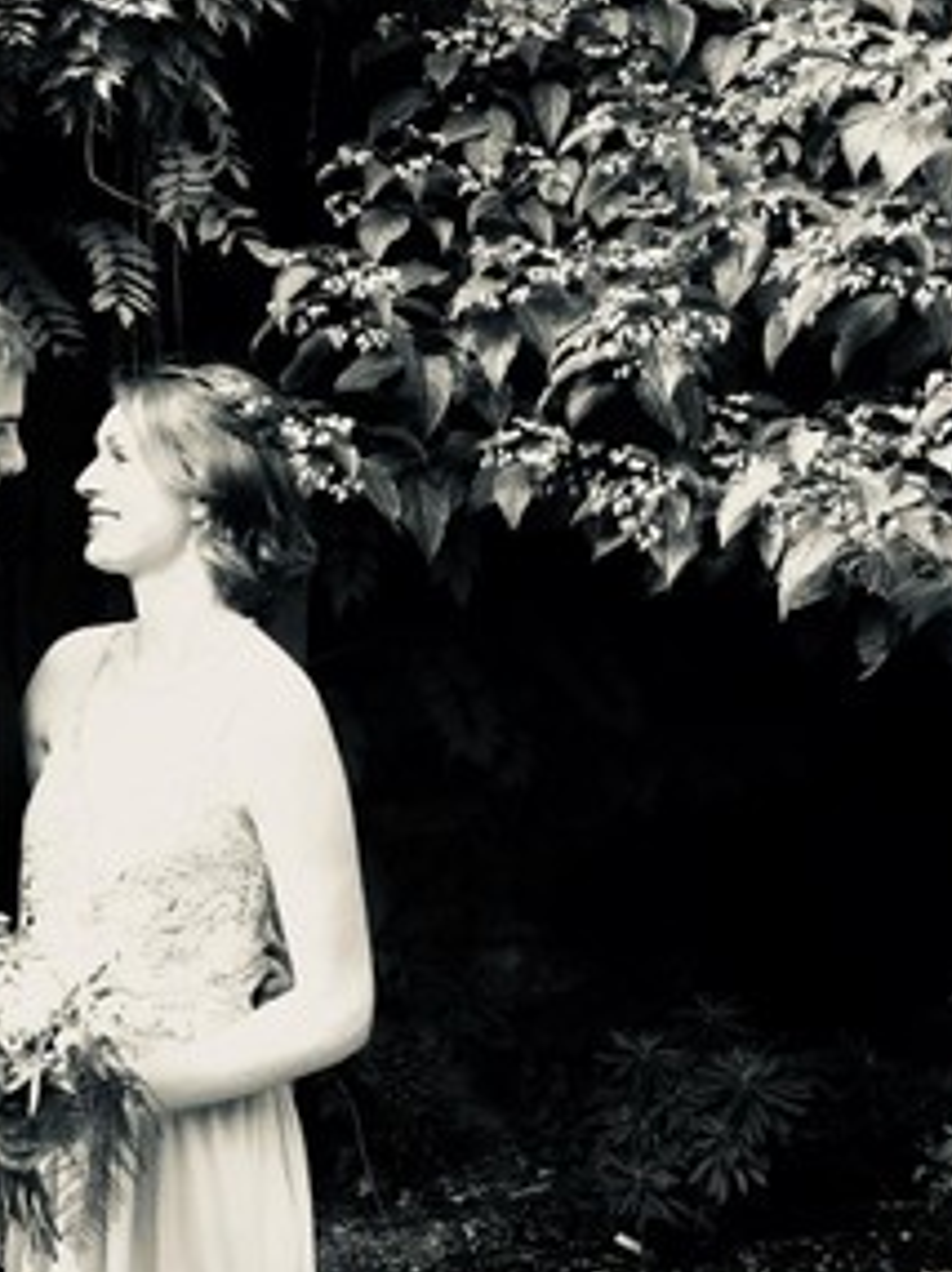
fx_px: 2387
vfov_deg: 29.8
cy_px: 600
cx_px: 22
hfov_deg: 21.8
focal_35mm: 65
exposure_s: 1/119
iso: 32
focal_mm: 4.15
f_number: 2.2
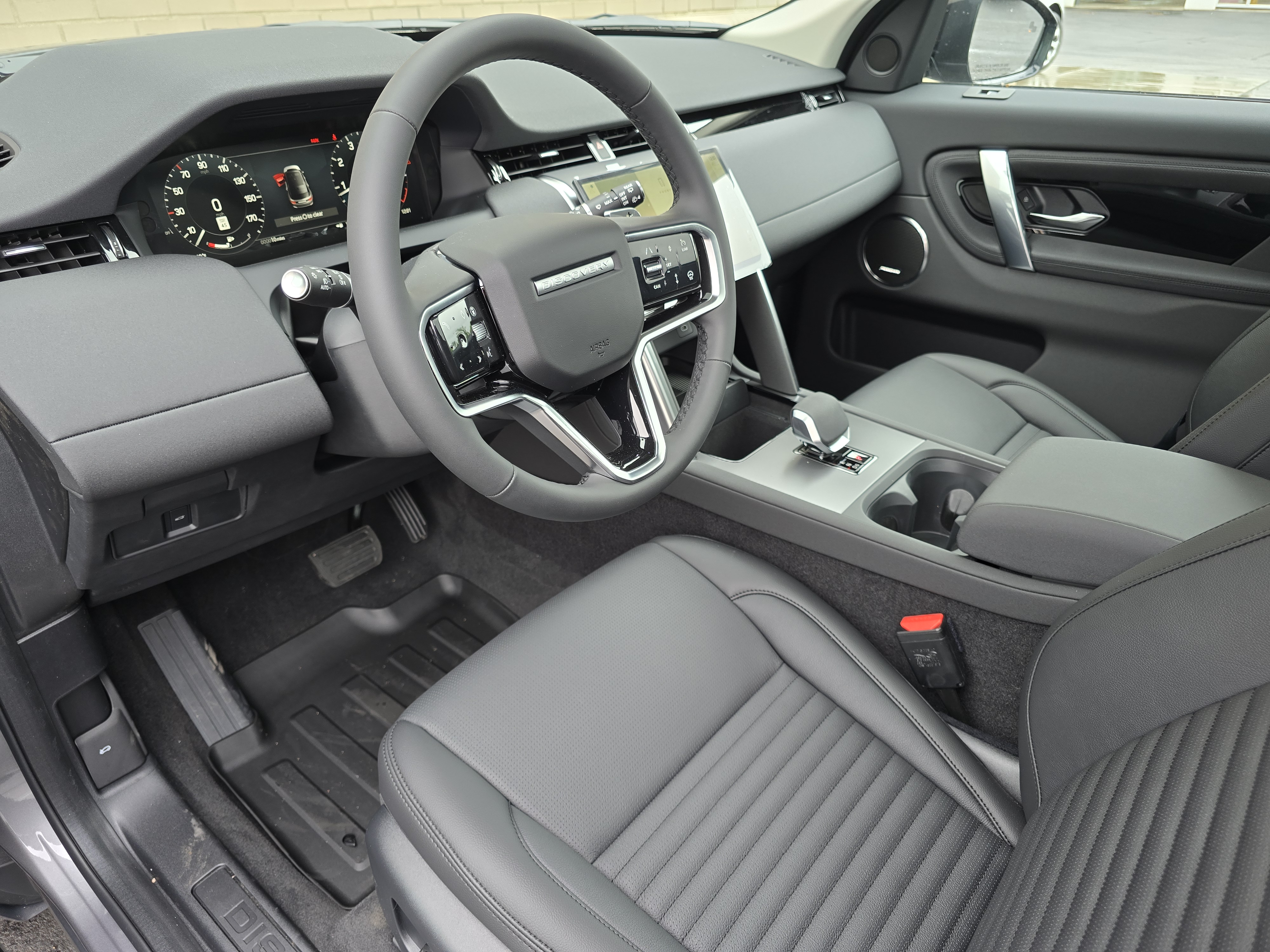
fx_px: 844
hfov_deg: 73.9
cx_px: 635
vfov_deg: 58.9
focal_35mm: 23
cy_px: 476
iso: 40
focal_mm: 6.3
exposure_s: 1/64.9
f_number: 1.7
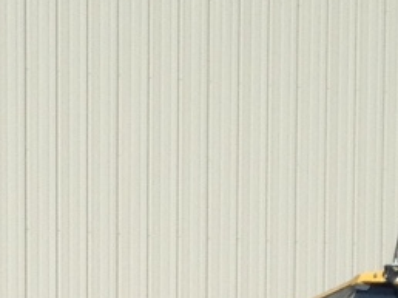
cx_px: 74
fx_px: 2401
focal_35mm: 209
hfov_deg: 9.5
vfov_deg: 6.7
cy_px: 764
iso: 50
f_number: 2.4
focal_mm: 4.12
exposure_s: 1/2262
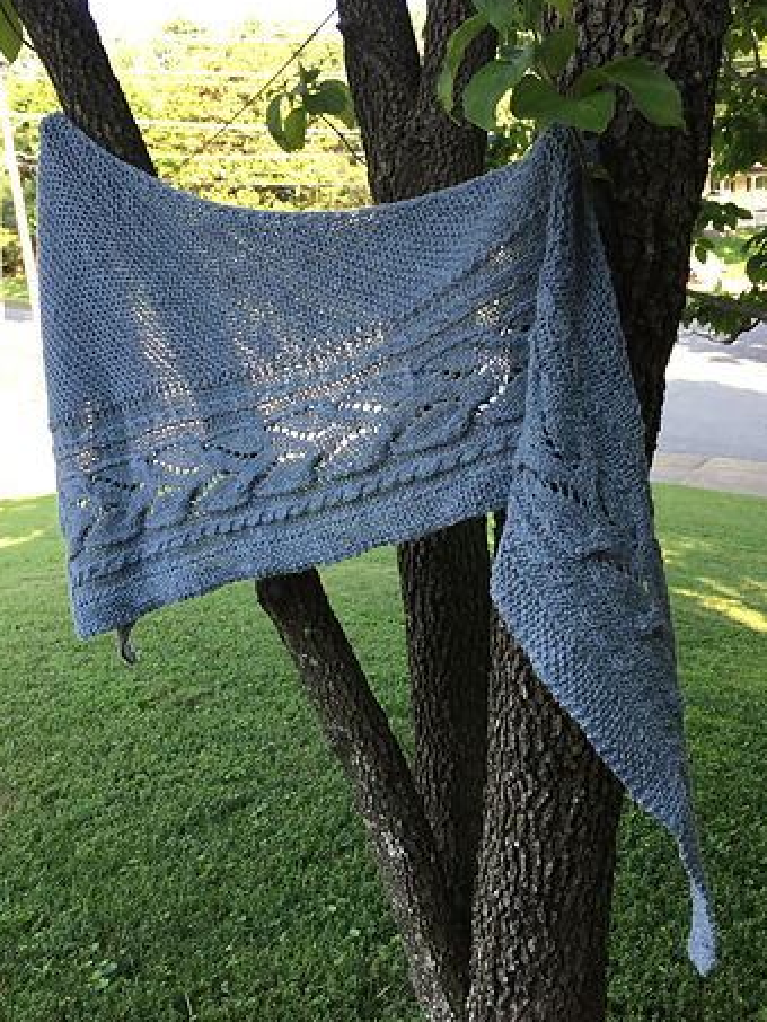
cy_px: 512
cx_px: 405
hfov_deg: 44.2
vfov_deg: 56.8
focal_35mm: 32
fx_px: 945
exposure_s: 1/120
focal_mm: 4.15
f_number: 2.2
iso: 32
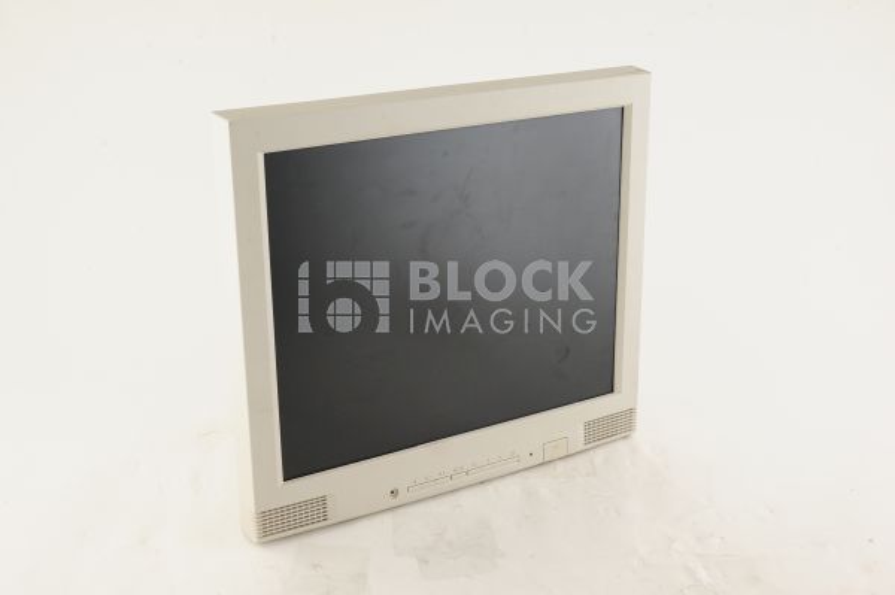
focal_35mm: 50
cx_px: 448
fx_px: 1242
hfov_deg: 39.6
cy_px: 298
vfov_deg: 26.9
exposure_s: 1/125
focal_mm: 50
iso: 1600
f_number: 11
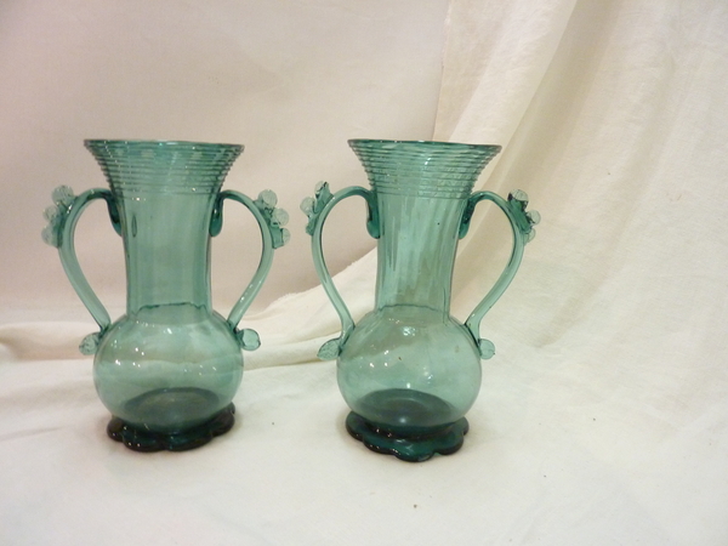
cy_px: 273
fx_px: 526
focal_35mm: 25
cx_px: 364
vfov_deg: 54.9
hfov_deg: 69.4
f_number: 3.3
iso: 400
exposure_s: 1/20
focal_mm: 4.1
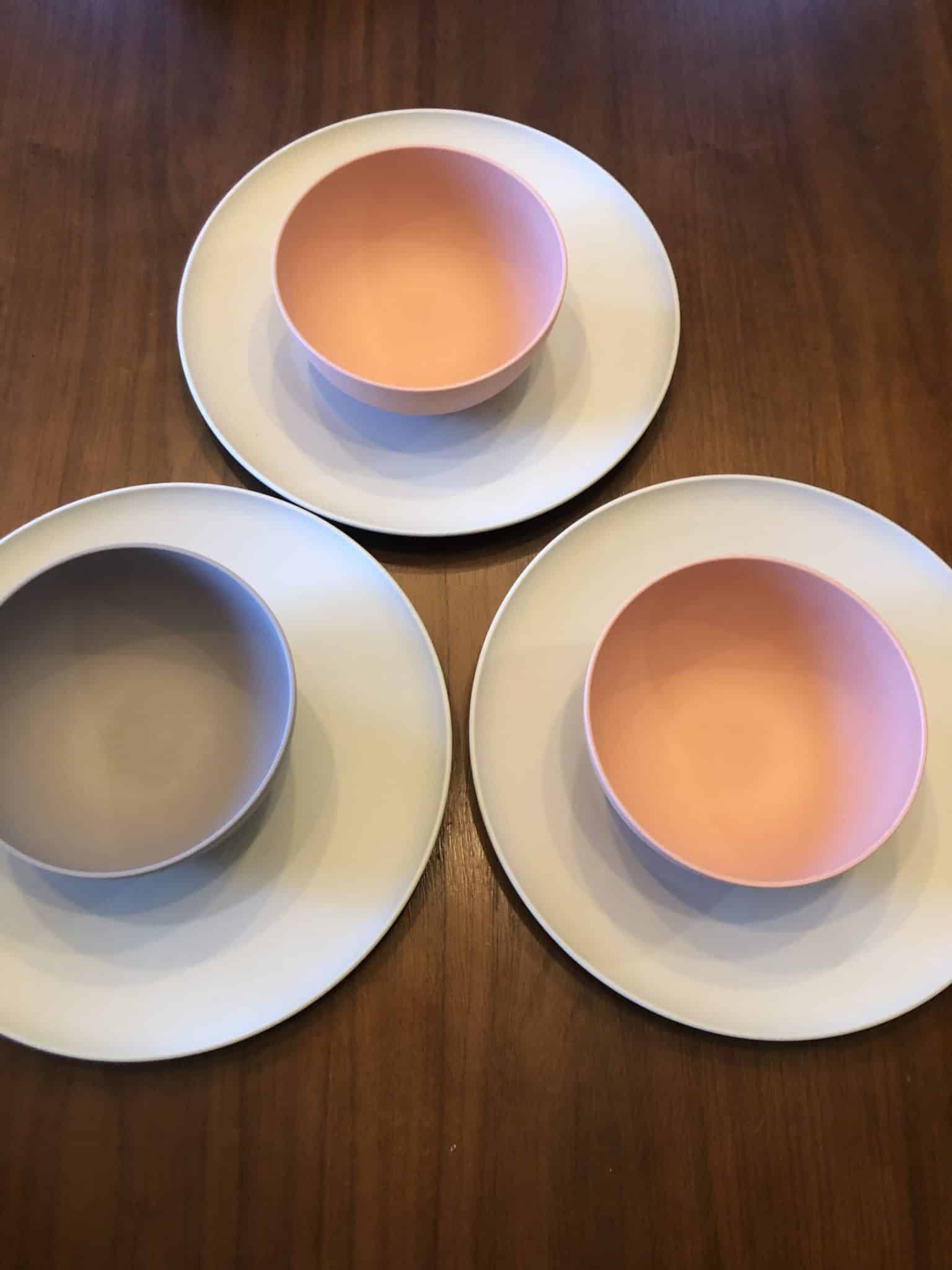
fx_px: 1027
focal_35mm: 28
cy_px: 635
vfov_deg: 63.4
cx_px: 476
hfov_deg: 49.7
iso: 64
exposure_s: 1/15
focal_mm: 3.99
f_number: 1.8
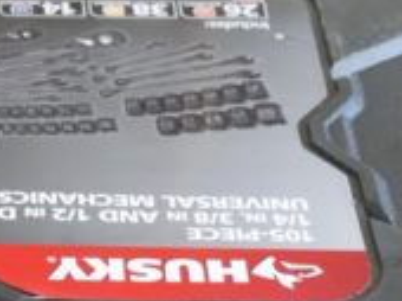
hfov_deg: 11.1
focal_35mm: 177
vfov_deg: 8.3
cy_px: 308
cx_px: 8
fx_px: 2053
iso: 3200
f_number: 4.1
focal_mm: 24
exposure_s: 1/20
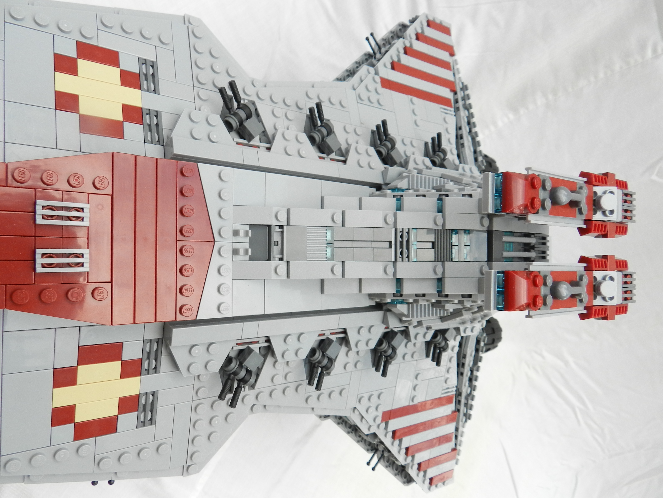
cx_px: 323
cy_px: 258
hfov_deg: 71.6
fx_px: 460
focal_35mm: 24
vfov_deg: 56.8
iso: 200
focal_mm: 4
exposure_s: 1/320
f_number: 3.4
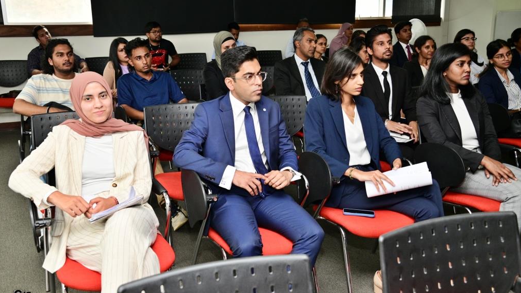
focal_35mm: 38
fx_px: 525
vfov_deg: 31.2
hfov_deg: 52.8
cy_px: 139
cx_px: 260
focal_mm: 36
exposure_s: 1/200
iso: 640
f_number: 5.6
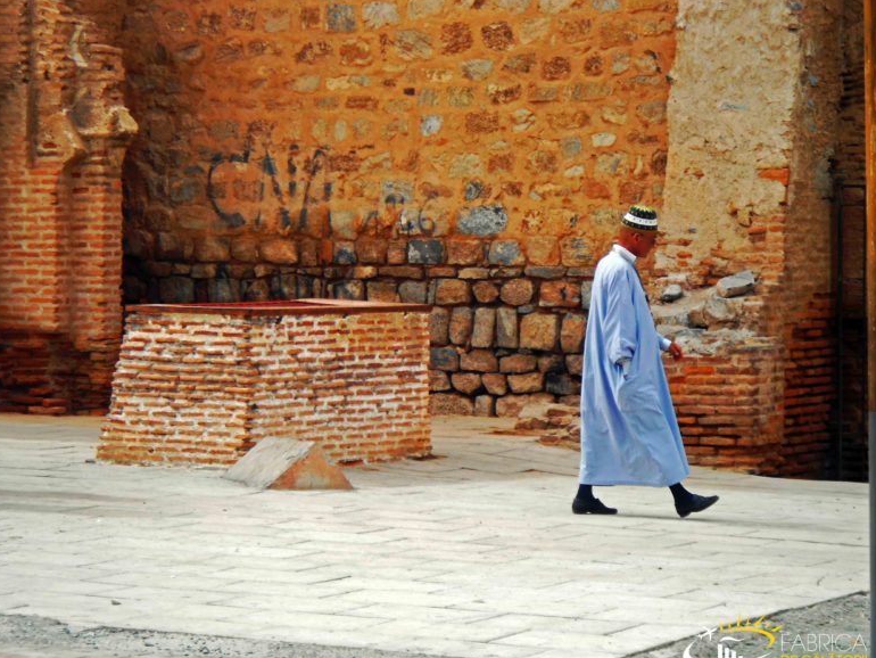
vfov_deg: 11.0
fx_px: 3417
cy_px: 337
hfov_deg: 14.6
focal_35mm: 135
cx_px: 425
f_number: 6.5
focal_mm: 23
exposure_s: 1/125
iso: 80
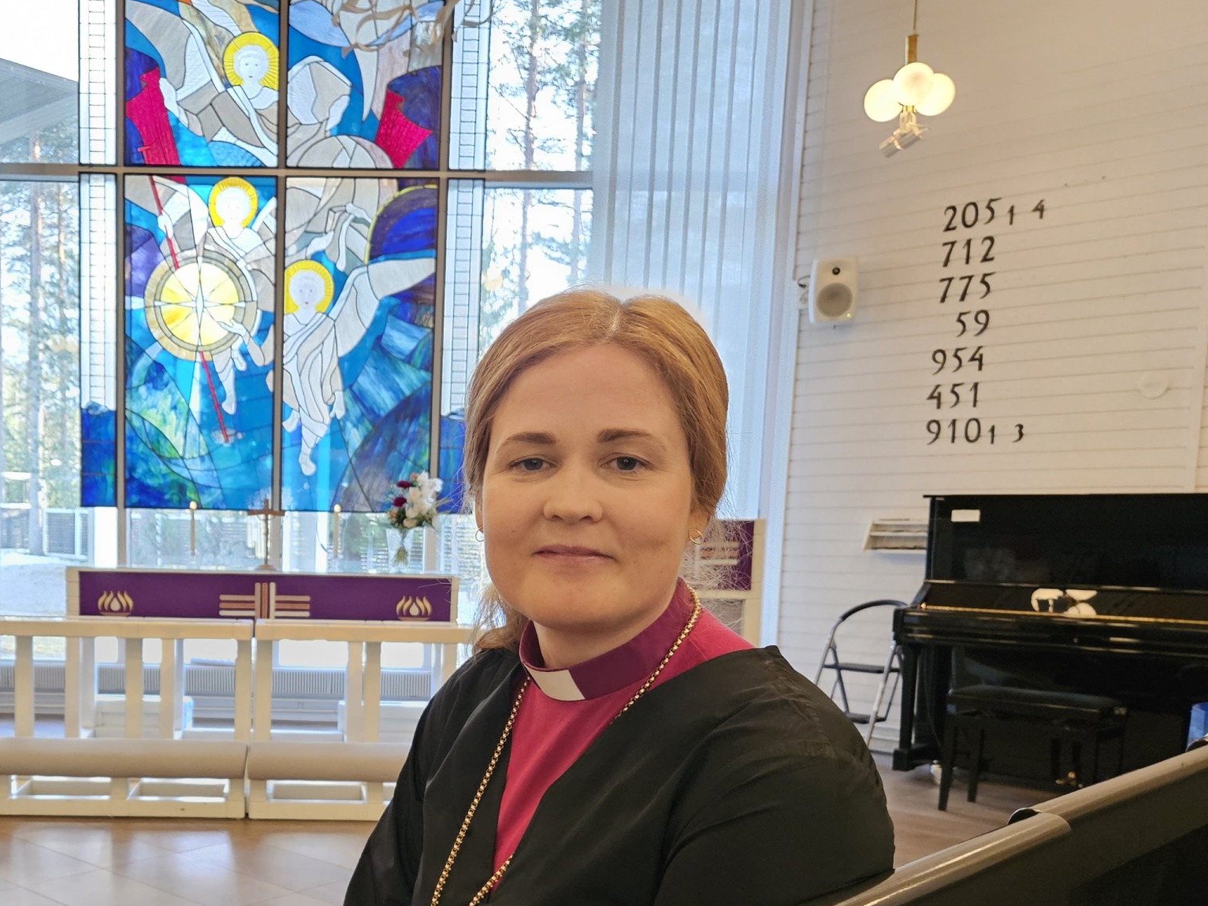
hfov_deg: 49.7
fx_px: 1256
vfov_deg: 38.9
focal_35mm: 36
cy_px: 648
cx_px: 332
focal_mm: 5.4
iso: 800
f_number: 1.8
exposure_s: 1/100
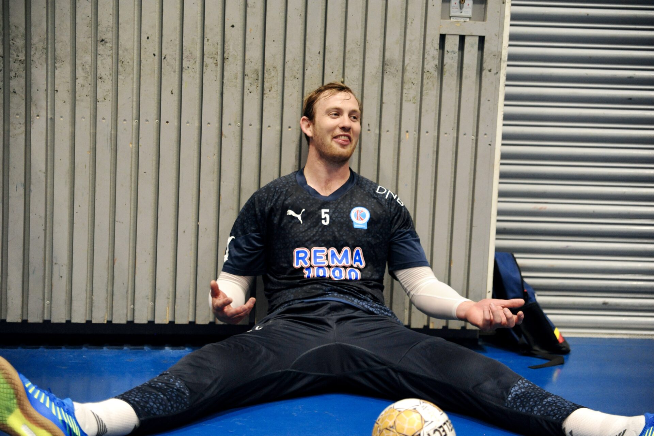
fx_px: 1271
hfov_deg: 28.9
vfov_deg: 19.4
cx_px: 327
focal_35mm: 70
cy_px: 218
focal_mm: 70
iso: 3200
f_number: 2.8
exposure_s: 1/320
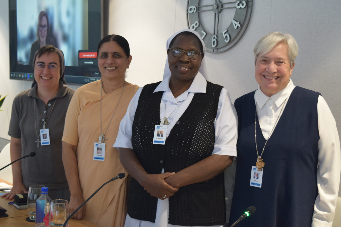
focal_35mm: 57
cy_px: 114
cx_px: 170
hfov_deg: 35.1
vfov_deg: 23.8
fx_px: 540
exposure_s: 1/30
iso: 1600
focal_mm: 38
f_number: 4.8
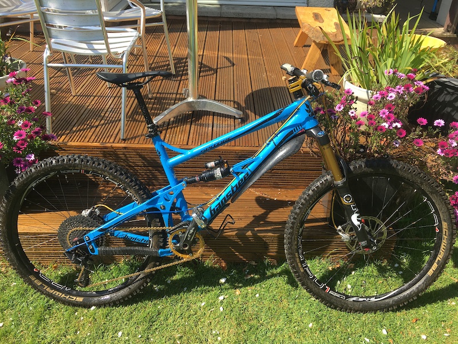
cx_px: 229
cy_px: 172
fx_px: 384
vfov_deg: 48.2
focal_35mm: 29
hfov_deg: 61.7
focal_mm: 4.15
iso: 25
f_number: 2.2
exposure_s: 1/718
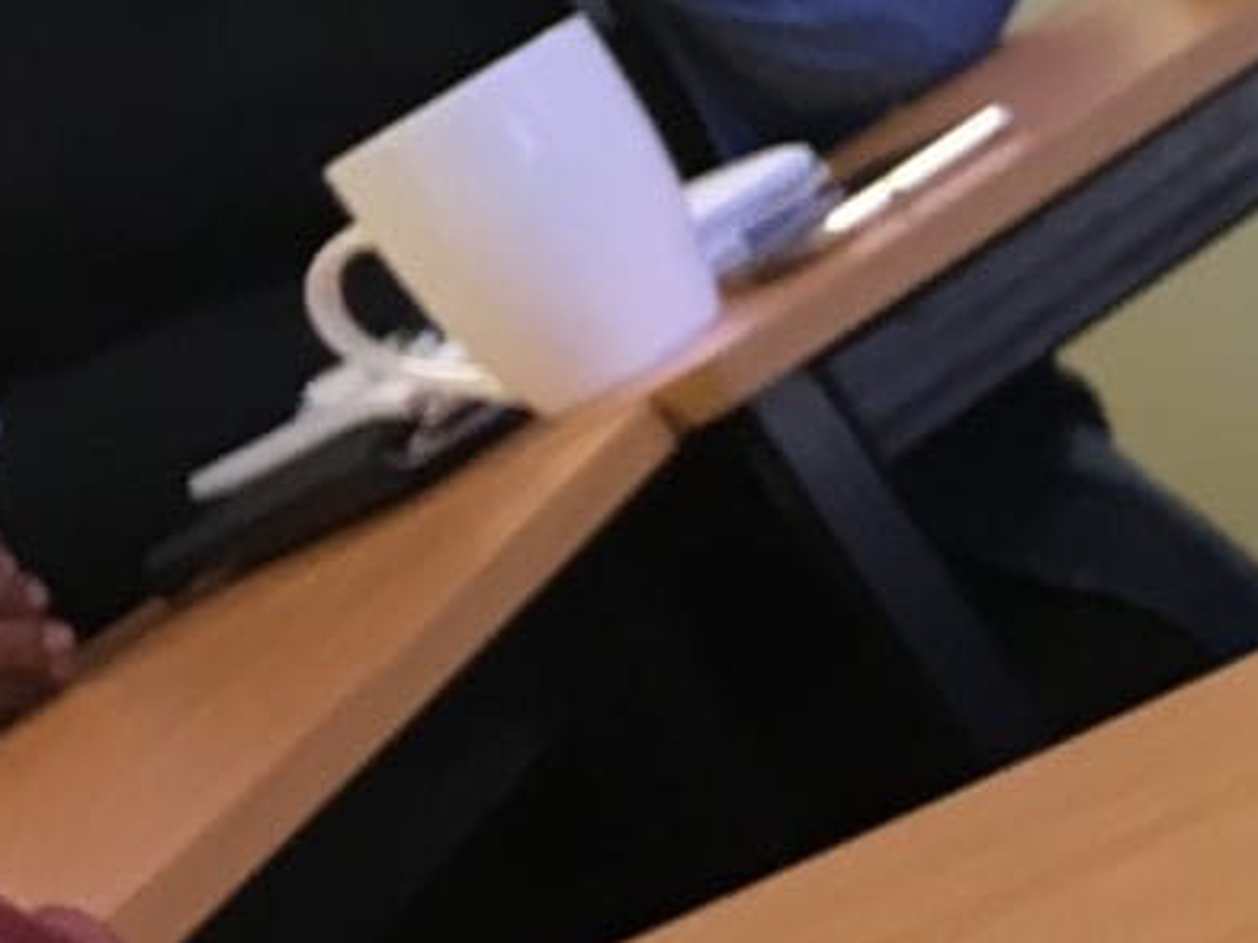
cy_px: -831
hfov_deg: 11.5
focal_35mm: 148
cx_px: 2811
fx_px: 5379
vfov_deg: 9.5
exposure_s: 1/33
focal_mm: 4.15
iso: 64
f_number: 2.2
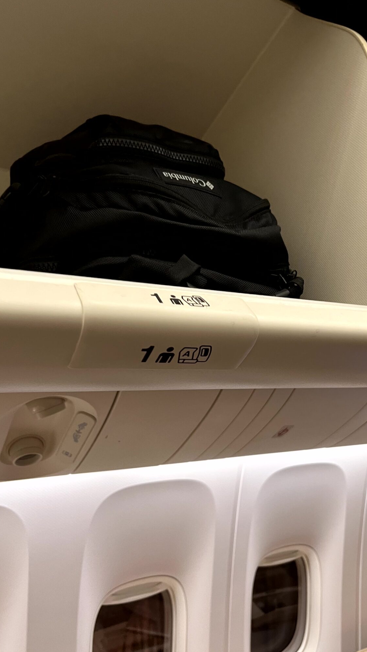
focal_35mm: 29
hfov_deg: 40.0
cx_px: 217
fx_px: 502
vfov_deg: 66.1
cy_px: 321
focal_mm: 5.1
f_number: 1.6
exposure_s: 1/54
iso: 200
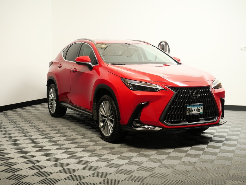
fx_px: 384
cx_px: 123
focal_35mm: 54
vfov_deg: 27.0
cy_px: 92
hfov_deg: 35.5
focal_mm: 27
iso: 250
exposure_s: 1/200
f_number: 5
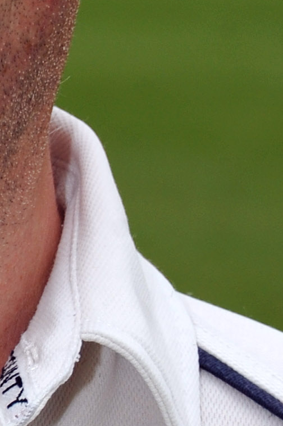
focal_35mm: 674
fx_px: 7962
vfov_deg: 3.1
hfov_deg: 2.0
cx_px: -193
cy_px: 226
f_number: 9
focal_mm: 120
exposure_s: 1/250
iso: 400
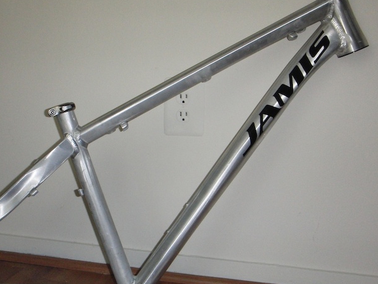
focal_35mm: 50
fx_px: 546
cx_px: 154
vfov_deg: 29.1
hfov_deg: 38.1
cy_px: 160
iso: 250
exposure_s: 1/40
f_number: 3.9
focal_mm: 6.66
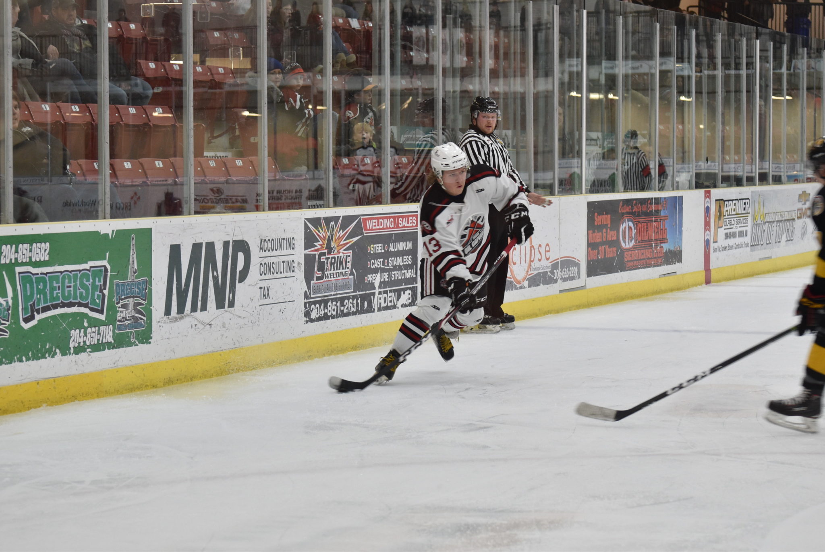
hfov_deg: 16.6
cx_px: 412
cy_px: 276
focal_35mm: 123
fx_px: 2821
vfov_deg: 11.2
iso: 1000
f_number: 4.5
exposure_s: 1/160
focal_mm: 82
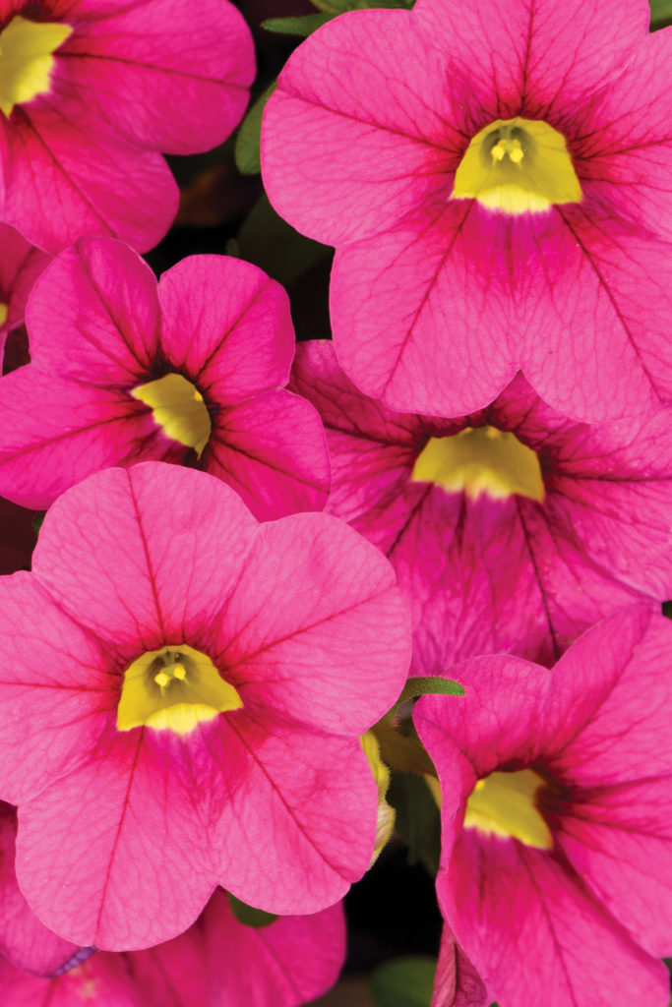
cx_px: 336
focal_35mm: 158
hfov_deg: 8.7
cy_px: 504
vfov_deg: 13.0
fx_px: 4408
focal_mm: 105
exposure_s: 1/25
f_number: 16
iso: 100
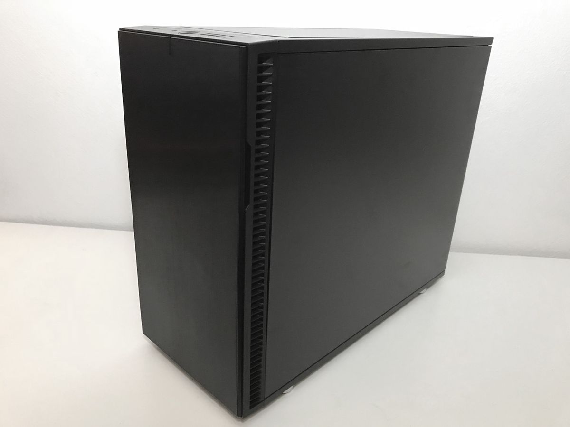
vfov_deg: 49.7
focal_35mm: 28
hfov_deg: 63.4
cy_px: 214
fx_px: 461
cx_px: 285
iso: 80
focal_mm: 3.99
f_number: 1.8
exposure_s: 1/15
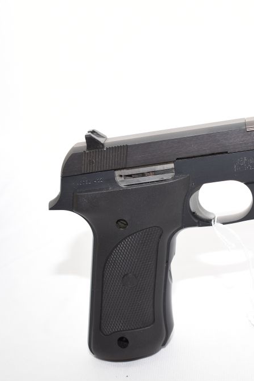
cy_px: 192
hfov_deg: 18.4
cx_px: 222
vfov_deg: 27.7
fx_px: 772
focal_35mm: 73
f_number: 5
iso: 160
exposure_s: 1/200
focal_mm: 32
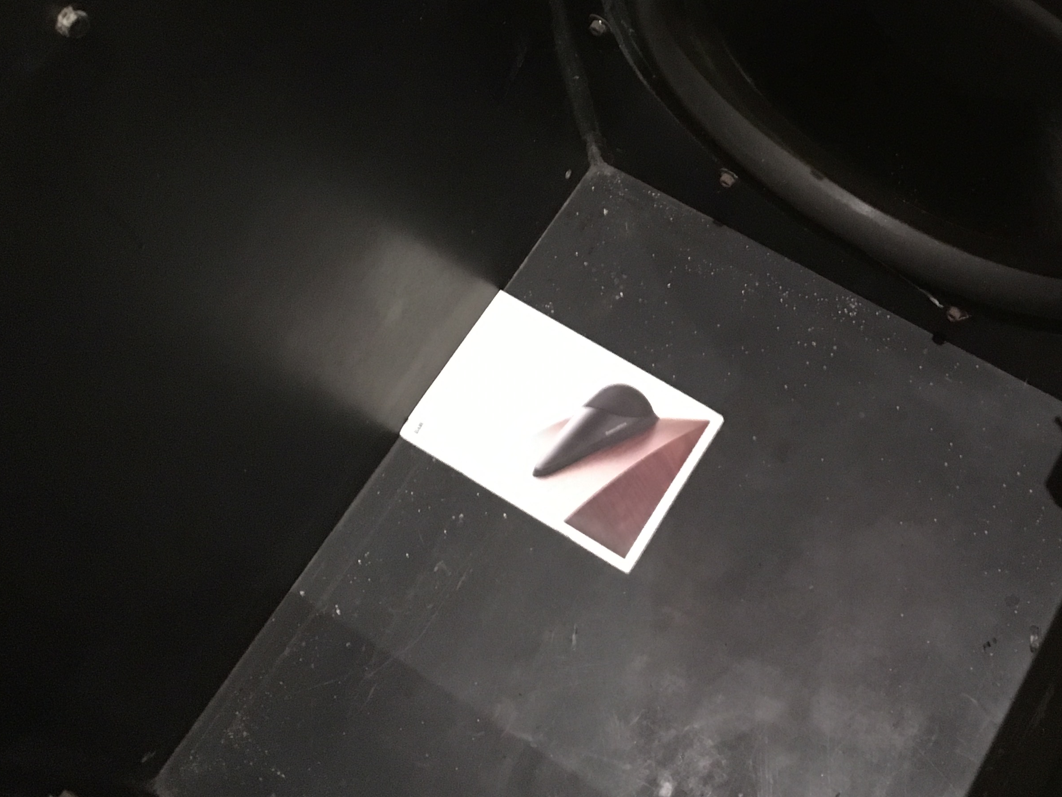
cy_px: 203
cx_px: 729
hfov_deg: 38.4
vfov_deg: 29.2
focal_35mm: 49
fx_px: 1503
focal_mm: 4.15
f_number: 2.2
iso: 640
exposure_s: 1/17
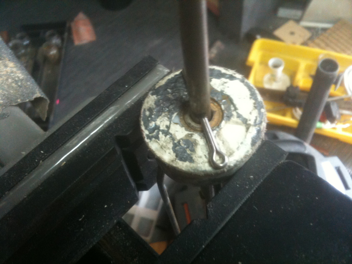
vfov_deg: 40.7
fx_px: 356
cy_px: 132
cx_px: 176
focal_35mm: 35
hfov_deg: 52.6
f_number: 2.8
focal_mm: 3.85
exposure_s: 1/15
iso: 160
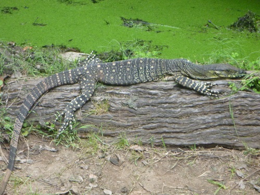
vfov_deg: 9.2
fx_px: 1209
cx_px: 130
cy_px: 98
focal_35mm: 161
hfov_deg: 12.3
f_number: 5.9
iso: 400
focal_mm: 22.8
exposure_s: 1/50
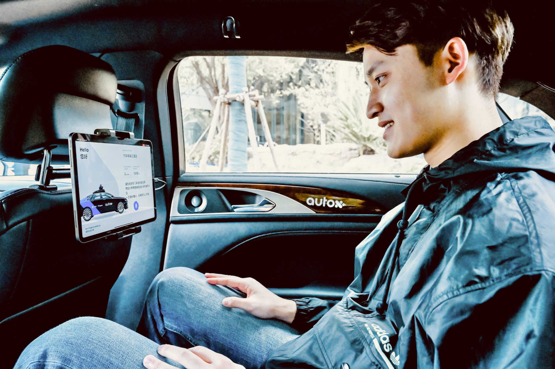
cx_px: 278
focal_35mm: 24
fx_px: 370
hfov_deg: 73.8
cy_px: 184
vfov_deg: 53.1
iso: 7200
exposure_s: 1/125
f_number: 6.3
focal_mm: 24
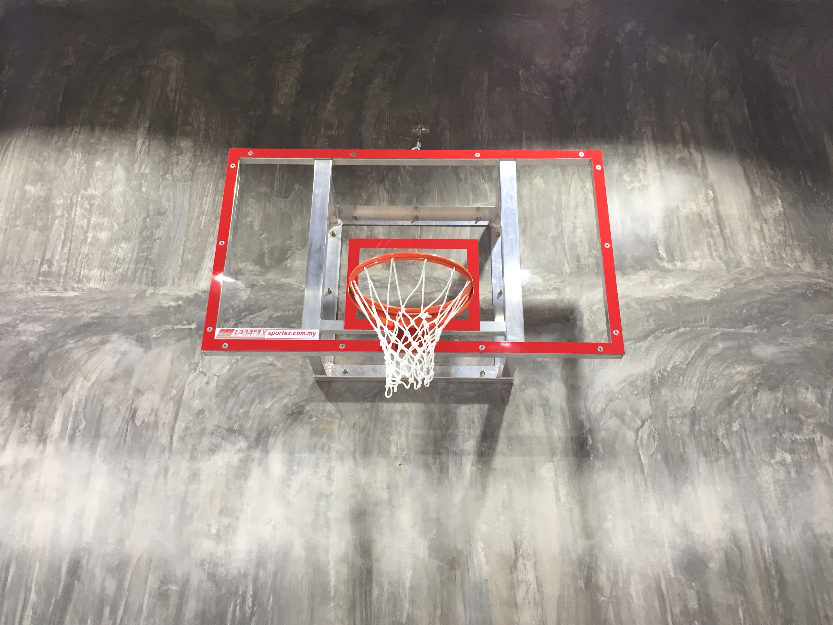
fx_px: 698
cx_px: 416
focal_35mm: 29
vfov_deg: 48.2
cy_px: 312
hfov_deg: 61.7
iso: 50
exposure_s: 1/33
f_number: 2.2
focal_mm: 4.15
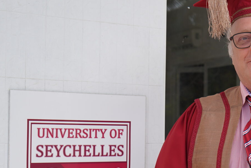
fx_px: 599
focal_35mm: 86
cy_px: 122
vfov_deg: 15.8
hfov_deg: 23.0
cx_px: 229
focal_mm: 38
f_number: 4.5
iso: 100
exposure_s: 1/320
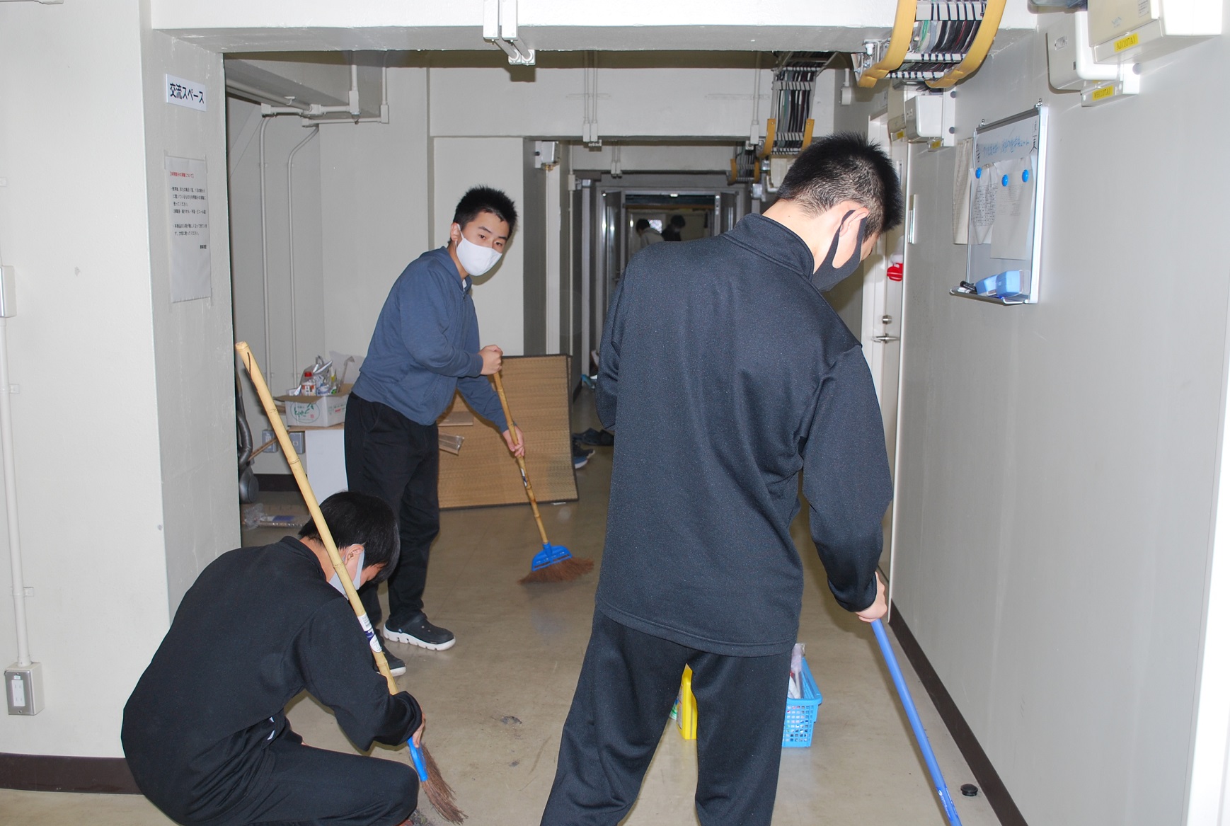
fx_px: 1130
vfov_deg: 40.2
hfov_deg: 57.1
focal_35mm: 33
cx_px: 615
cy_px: 413
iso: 200
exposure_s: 1/60
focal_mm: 22
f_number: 4
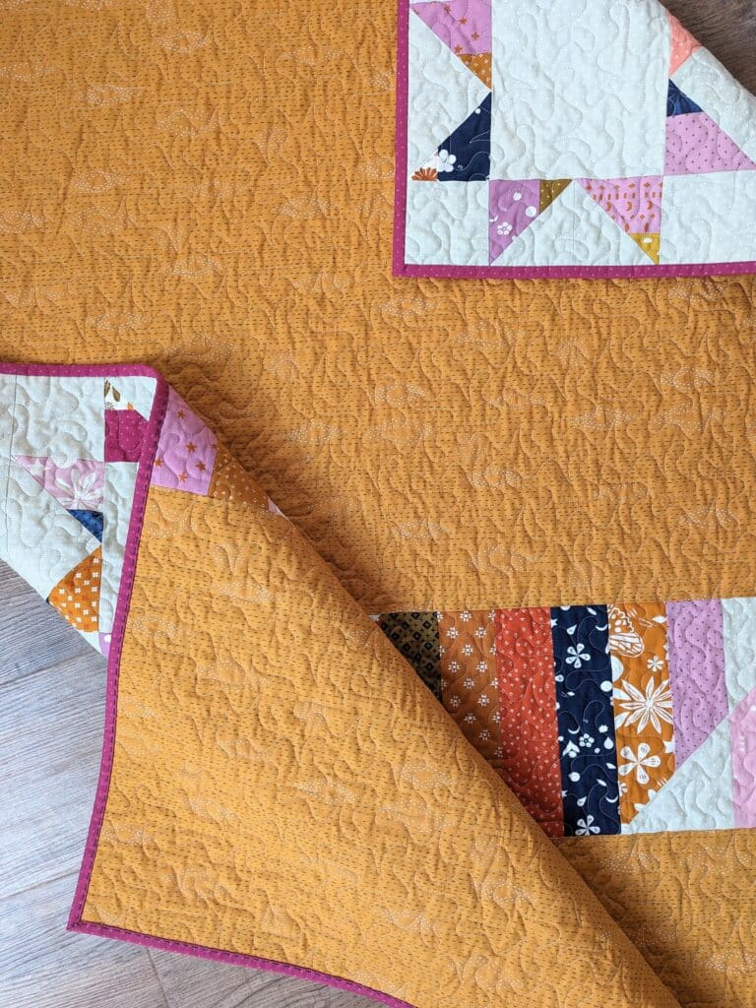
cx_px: 378
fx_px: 699
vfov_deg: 71.6
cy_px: 504
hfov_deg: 56.8
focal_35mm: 24
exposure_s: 1/90
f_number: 1.85
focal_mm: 6.81
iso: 126
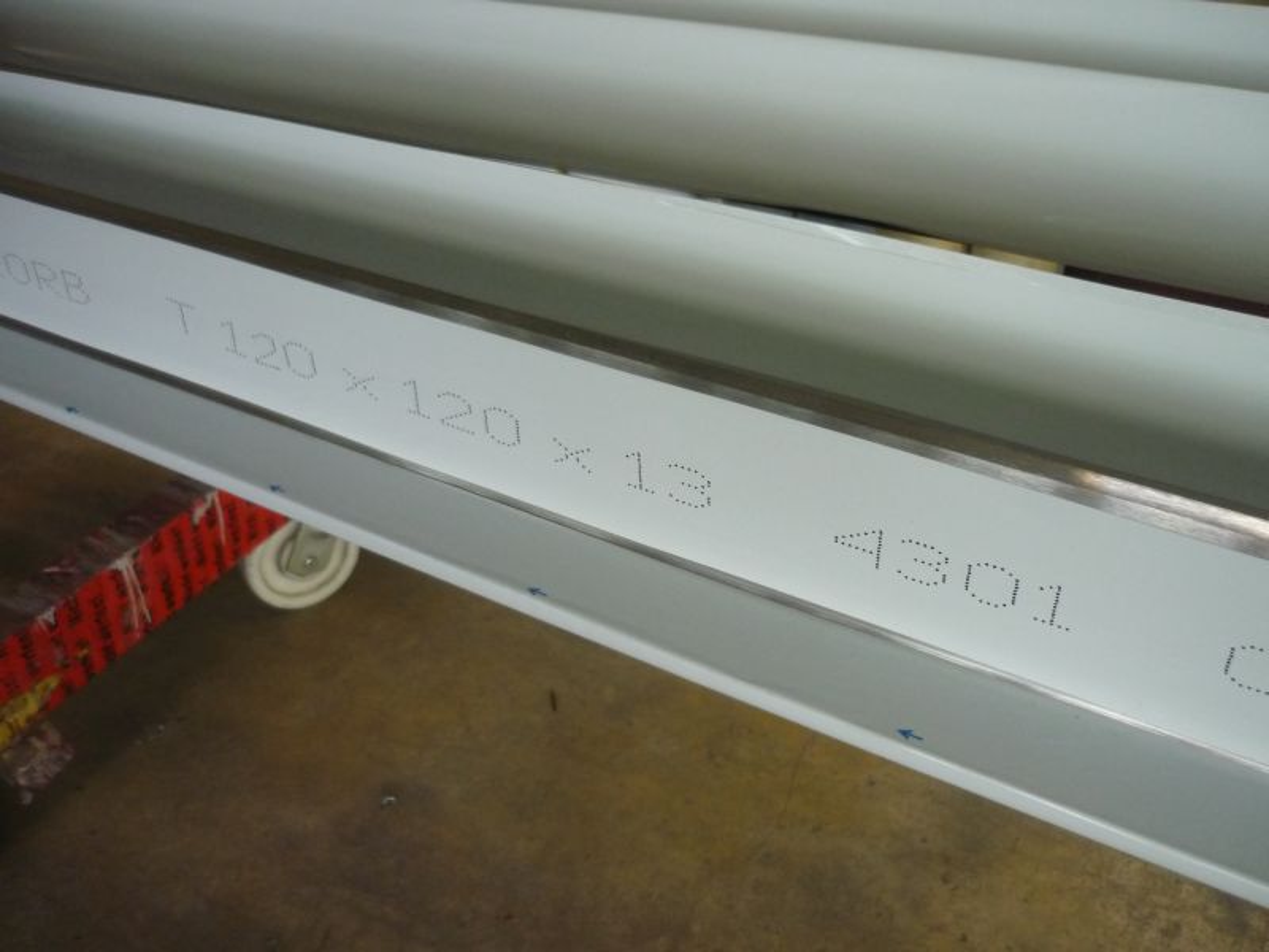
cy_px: 476
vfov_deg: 42.9
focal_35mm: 33
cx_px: 634
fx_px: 1210
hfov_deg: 55.4
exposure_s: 1/30
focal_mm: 5.5
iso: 400
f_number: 2.8
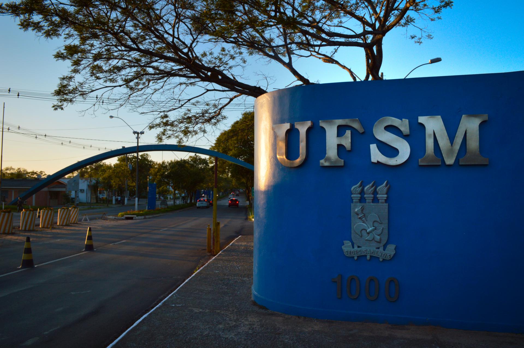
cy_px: 174
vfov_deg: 47.9
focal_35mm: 27
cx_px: 262
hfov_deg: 67.4
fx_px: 393
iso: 200
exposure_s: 1/160
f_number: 10
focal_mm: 18
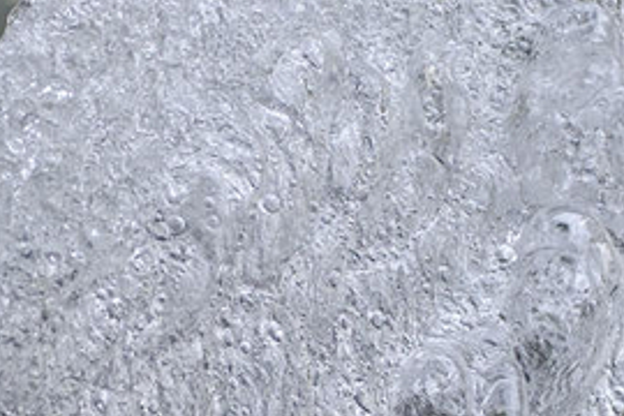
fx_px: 7782
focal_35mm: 449
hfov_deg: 4.6
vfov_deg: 3.1
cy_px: 388
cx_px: 365
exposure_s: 1/4000
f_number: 3.6
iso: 500
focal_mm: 67.1
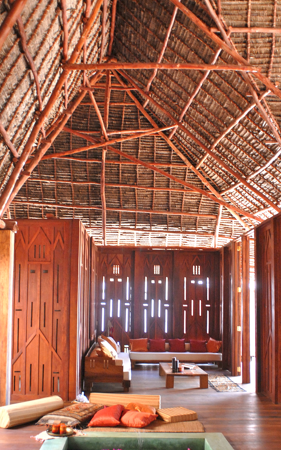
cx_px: 131
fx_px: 478
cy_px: 265
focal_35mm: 39
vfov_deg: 50.1
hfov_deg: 32.8
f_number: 3.2
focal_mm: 20
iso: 400
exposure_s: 1/40
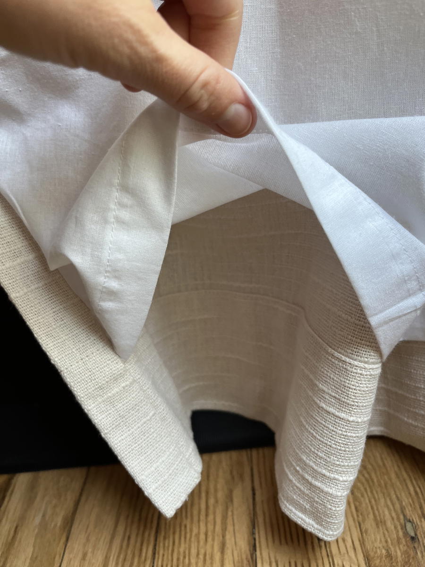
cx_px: 212
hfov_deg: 53.1
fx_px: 426
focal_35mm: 26
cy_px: 284
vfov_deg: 67.3
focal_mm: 5.1
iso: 100
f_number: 1.6
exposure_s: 1/121
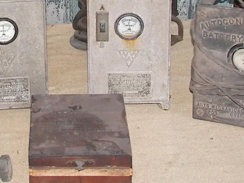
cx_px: 71
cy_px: -24
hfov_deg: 16.2
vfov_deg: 12.0
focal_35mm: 121
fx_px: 853
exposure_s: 1/30
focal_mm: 6
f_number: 2.8
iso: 50
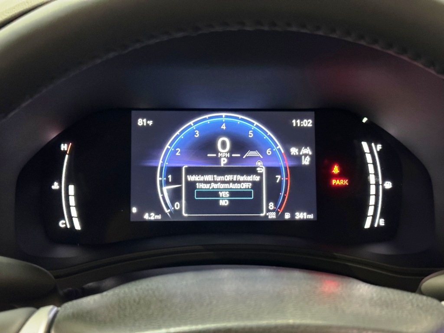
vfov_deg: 30.3
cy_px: 166
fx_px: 616
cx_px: 222
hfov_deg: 39.7
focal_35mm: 48
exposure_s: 1/30
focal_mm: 6.86
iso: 640
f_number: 1.78
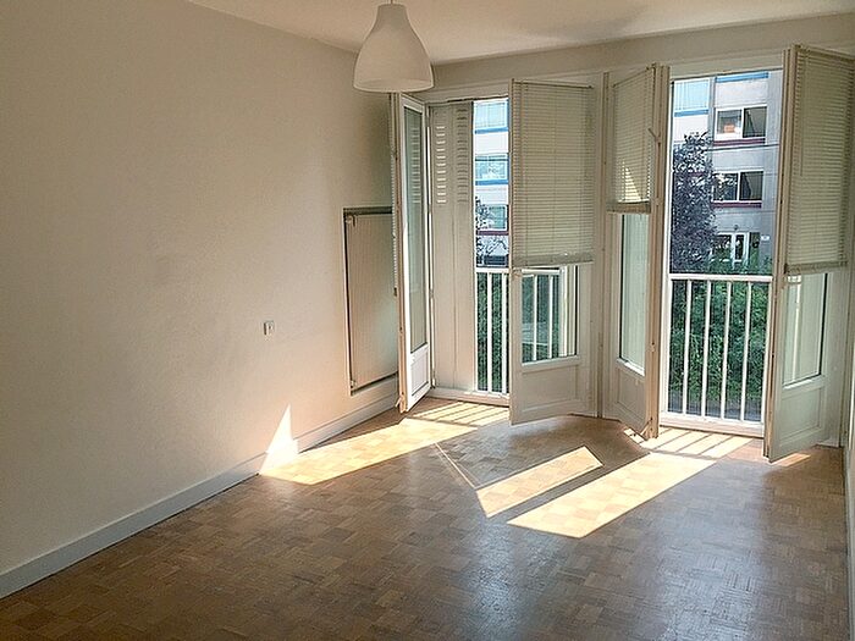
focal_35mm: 29
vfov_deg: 48.2
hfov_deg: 61.7
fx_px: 716
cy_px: 320
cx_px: 428
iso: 32
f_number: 2.2
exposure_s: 1/599
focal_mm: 4.15
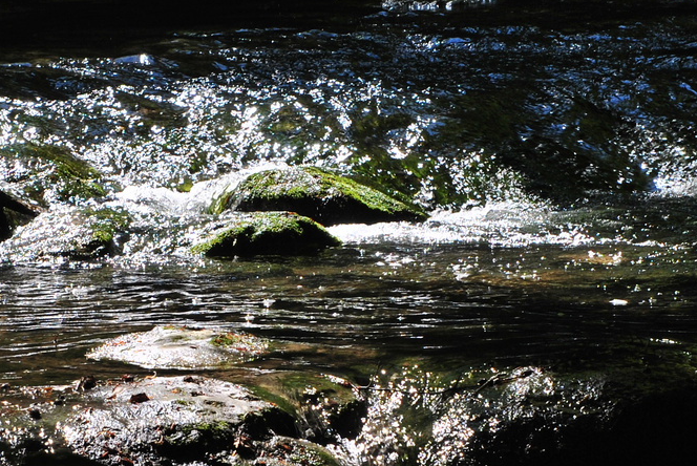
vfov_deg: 3.3
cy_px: 277
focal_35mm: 423
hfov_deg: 4.9
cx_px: 238
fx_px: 8197
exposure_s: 1/250
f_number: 10
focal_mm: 116
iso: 180
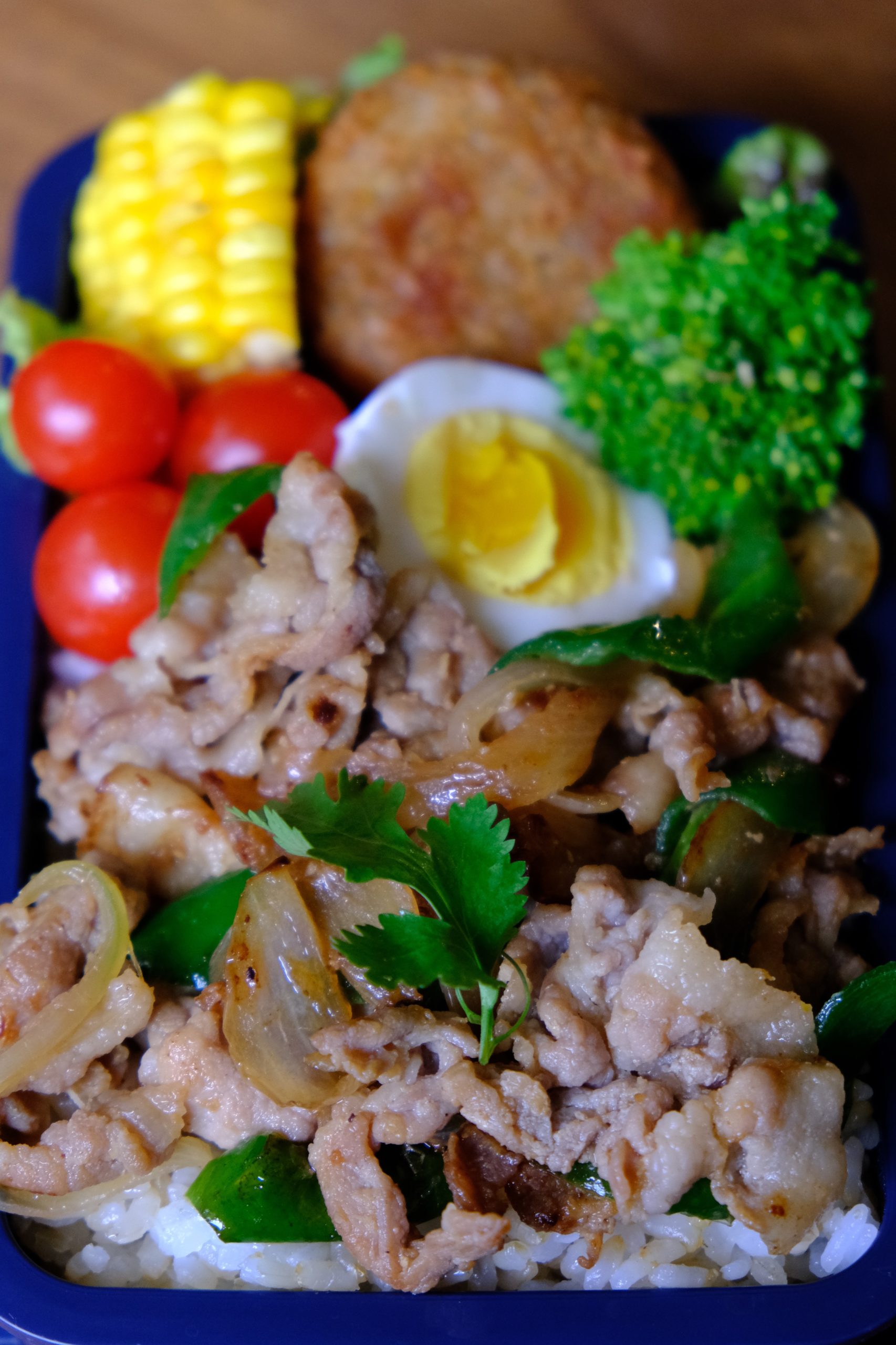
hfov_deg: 16.5
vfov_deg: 24.5
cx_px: 448
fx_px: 3099
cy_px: 672
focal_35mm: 83
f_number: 4
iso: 1600
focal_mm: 55
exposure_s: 1/60
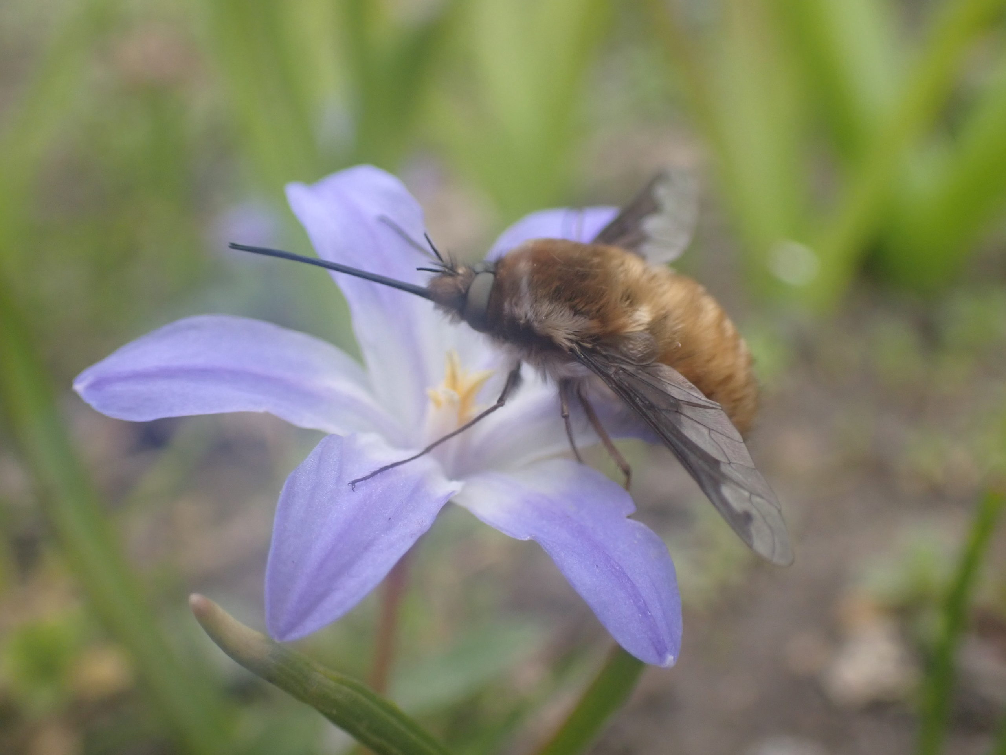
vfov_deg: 32.9
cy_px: 378
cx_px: 503
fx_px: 1279
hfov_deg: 42.9
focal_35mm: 44
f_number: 2.9
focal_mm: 7.84
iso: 250
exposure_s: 1/160
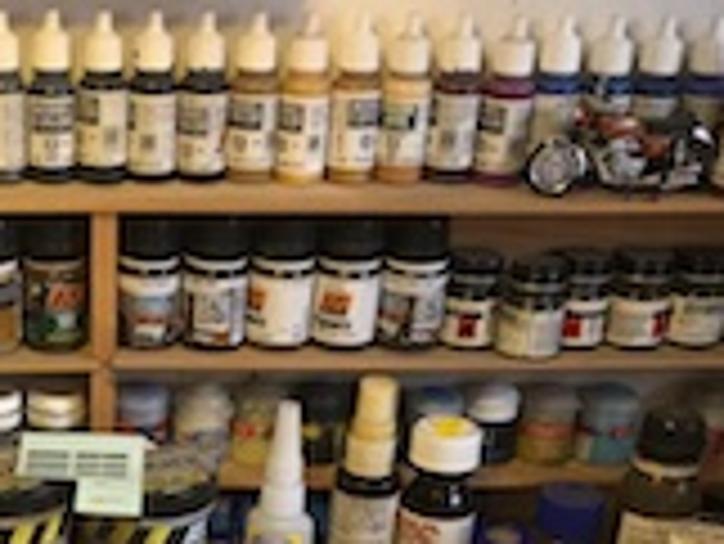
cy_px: 755
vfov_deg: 16.9
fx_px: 1695
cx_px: 90
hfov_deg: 23.5
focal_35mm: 81
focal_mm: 4.15
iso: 32
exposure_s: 1/17
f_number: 2.2
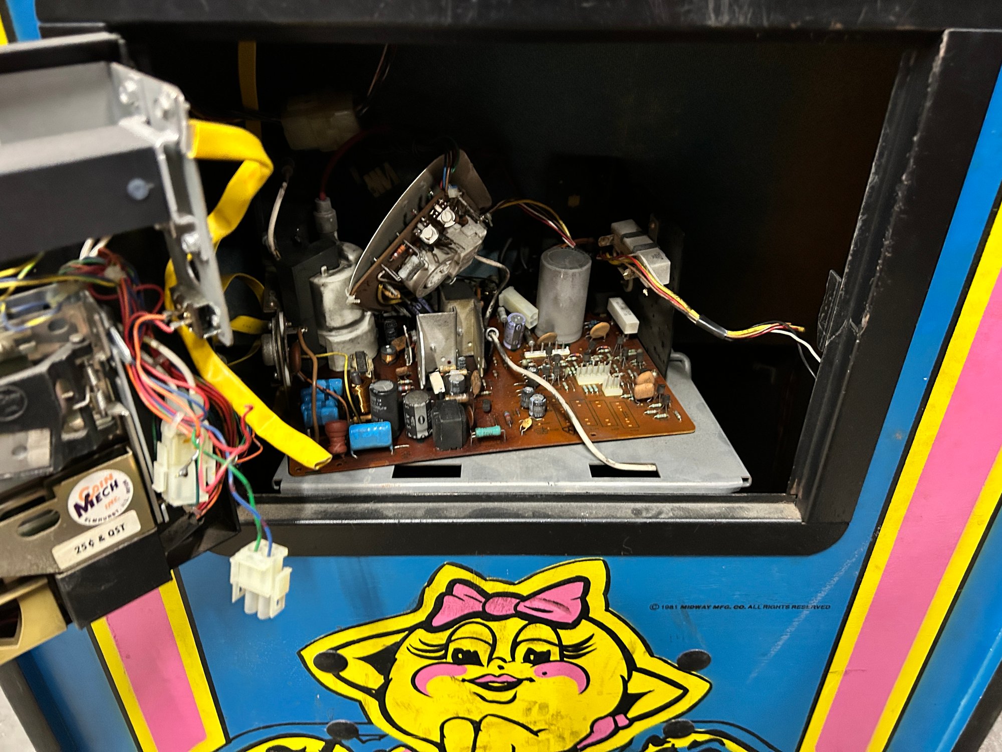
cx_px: 501
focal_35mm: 26
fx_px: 753
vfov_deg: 53.1
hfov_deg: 67.3
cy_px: 376
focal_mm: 5.7
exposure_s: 1/30
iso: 500
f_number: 1.5
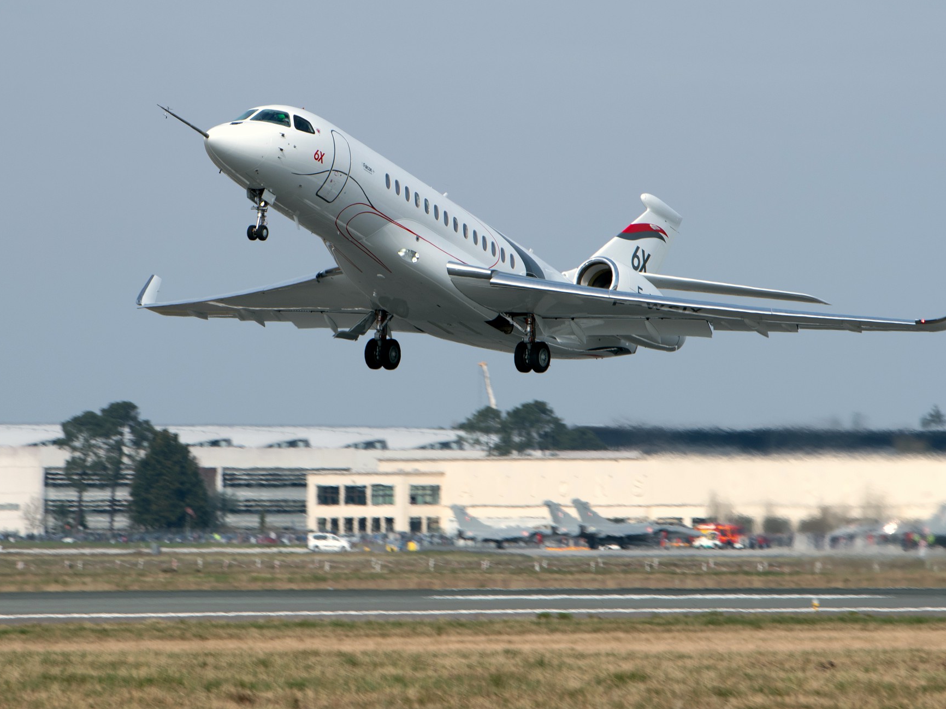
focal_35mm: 222
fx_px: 6067
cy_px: 351
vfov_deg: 6.7
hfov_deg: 8.9
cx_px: 504
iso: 64
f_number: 8
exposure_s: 1/320
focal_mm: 200
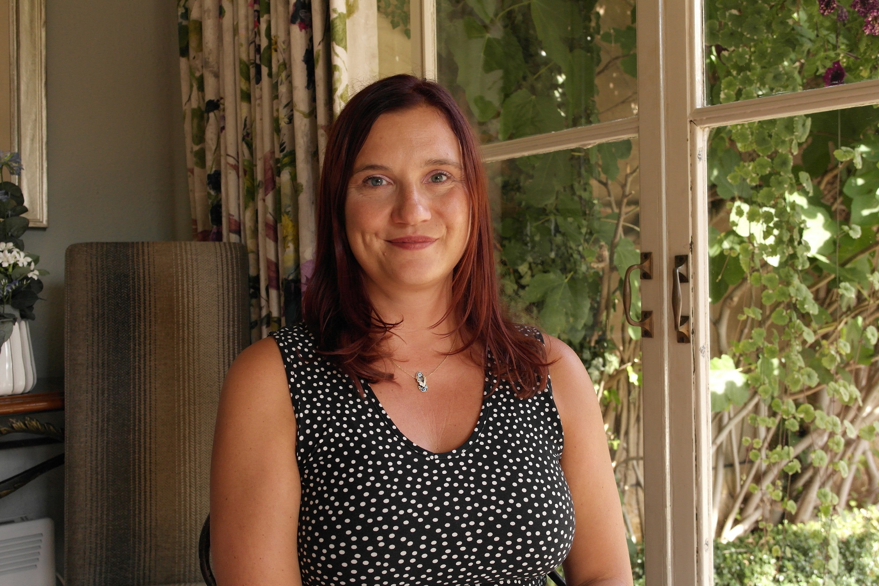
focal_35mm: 43
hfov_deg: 45.4
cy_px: 293
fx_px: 1050
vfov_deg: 31.2
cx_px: 440
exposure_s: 1/160
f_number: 5.6
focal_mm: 28
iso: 800
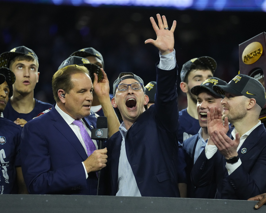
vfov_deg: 6.8
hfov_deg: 8.5
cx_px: 137
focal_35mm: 226
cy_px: 106
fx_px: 1779
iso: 4000
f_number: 2.8
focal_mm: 200
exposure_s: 1/1250
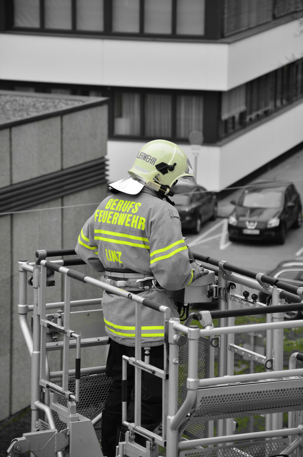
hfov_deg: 8.7
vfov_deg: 13.1
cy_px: 228
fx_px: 1998
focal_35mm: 158
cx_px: 152
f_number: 6.3
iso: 100
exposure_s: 1/125
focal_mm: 105
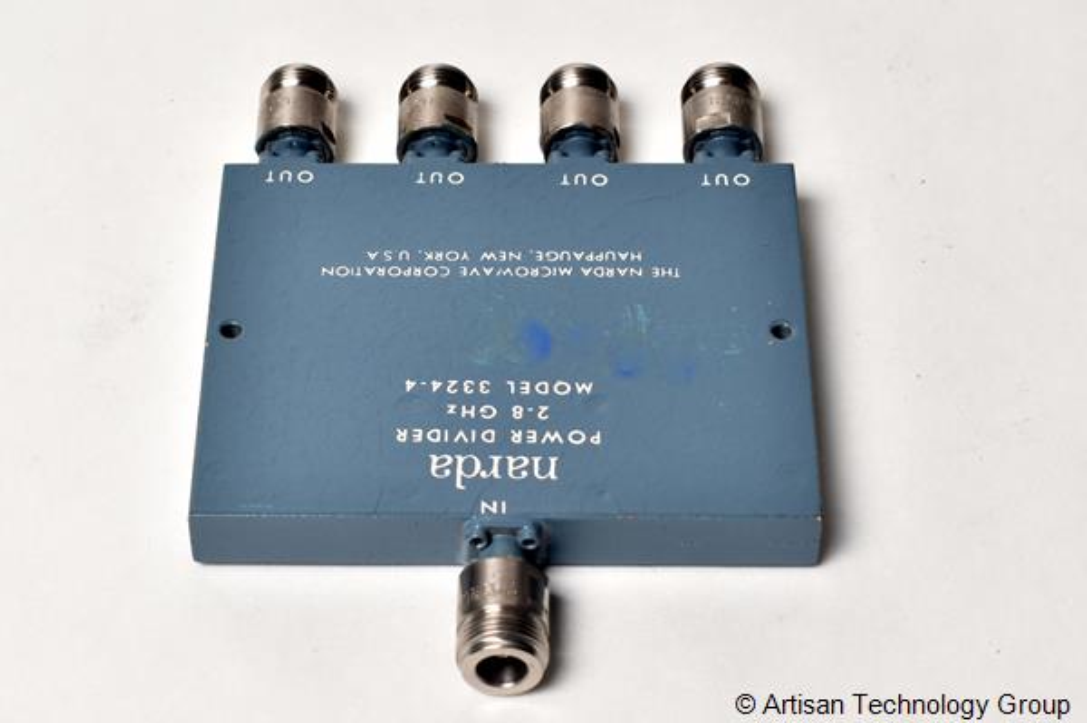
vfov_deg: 22.6
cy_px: 362
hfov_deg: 33.4
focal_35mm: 60
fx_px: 1810
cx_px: 544
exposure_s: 1/200
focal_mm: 40
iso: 200
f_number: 8
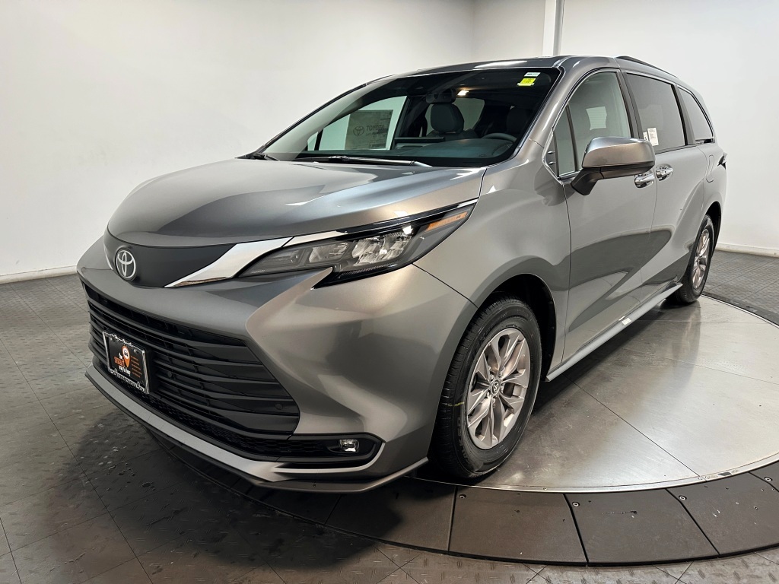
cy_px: 292
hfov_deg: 71.6
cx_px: 390
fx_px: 540
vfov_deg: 56.8
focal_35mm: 24
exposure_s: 1/60
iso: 400
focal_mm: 6.86
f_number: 1.78
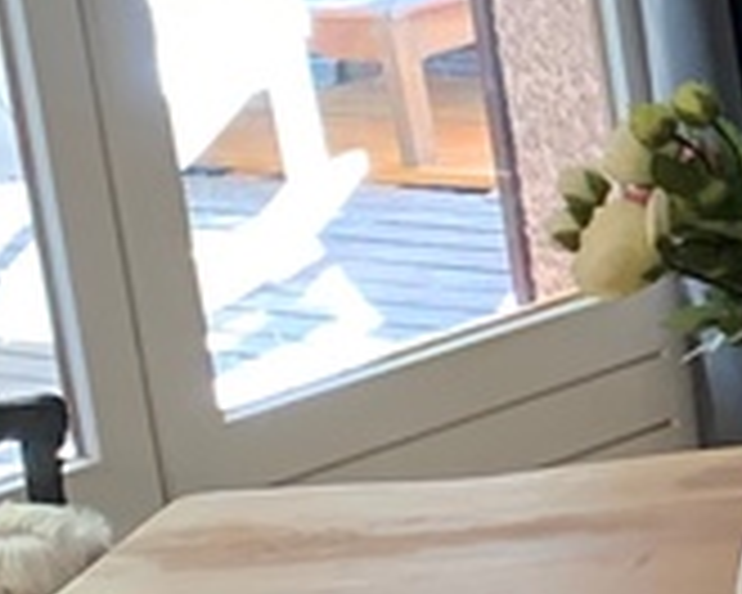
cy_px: 140
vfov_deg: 8.3
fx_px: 4063
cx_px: 2132
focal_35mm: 185
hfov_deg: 8.8
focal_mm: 4.25
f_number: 1.8
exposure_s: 1/50
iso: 125
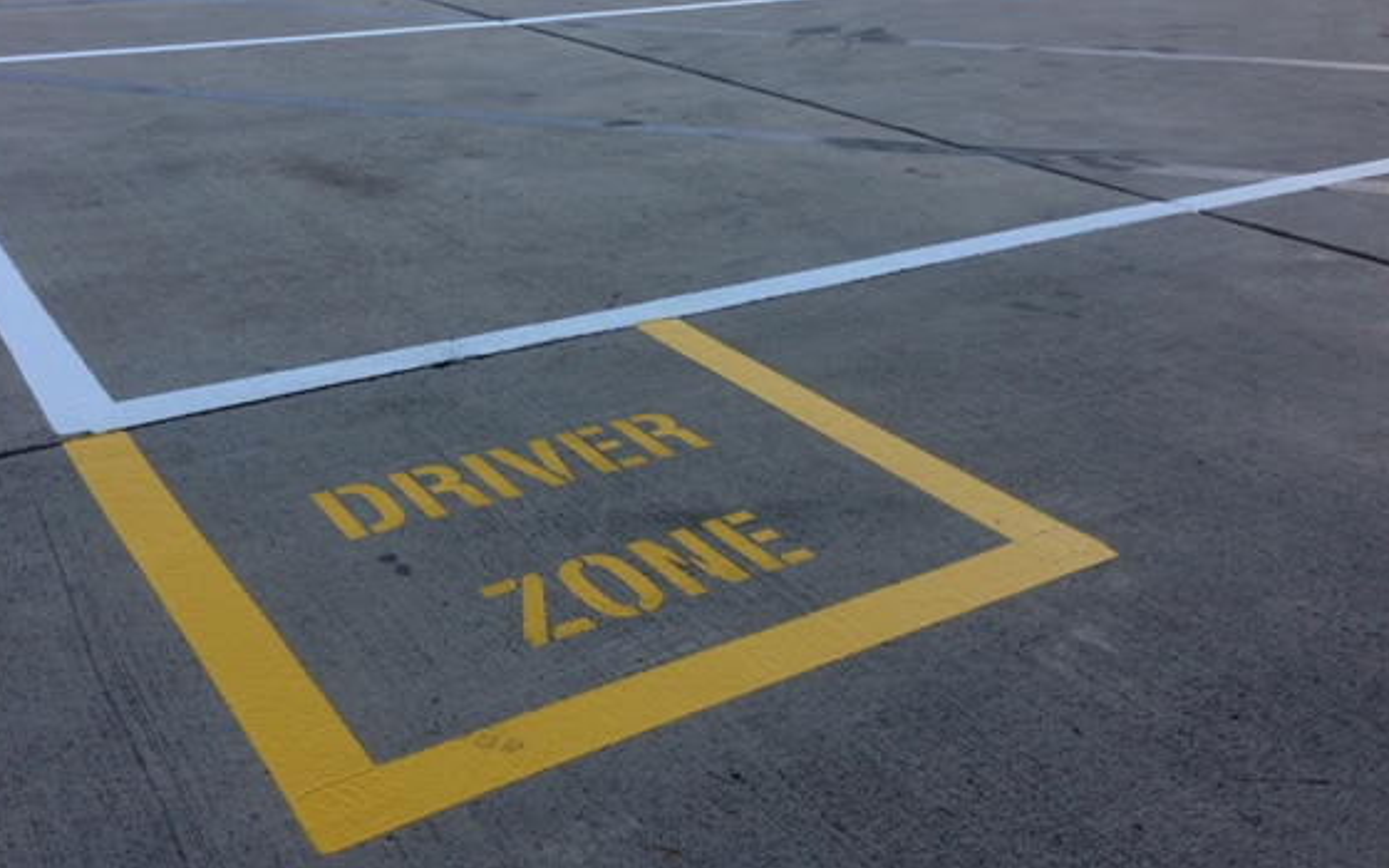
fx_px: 1514
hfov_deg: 49.1
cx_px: 603
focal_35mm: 40
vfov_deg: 31.8
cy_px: 295
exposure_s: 1/159
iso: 50
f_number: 2.4
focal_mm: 4.13
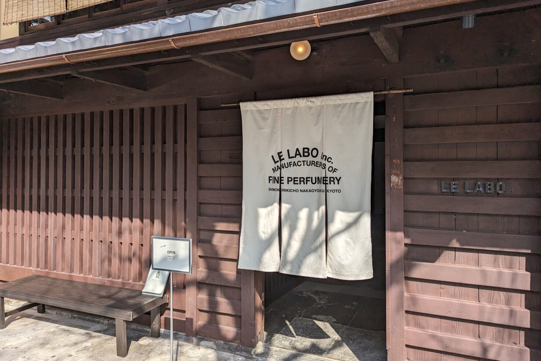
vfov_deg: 49.5
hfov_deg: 69.4
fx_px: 391
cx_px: 276
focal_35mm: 26
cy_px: 169
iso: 55
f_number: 1.85
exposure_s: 1/2096
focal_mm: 6.81
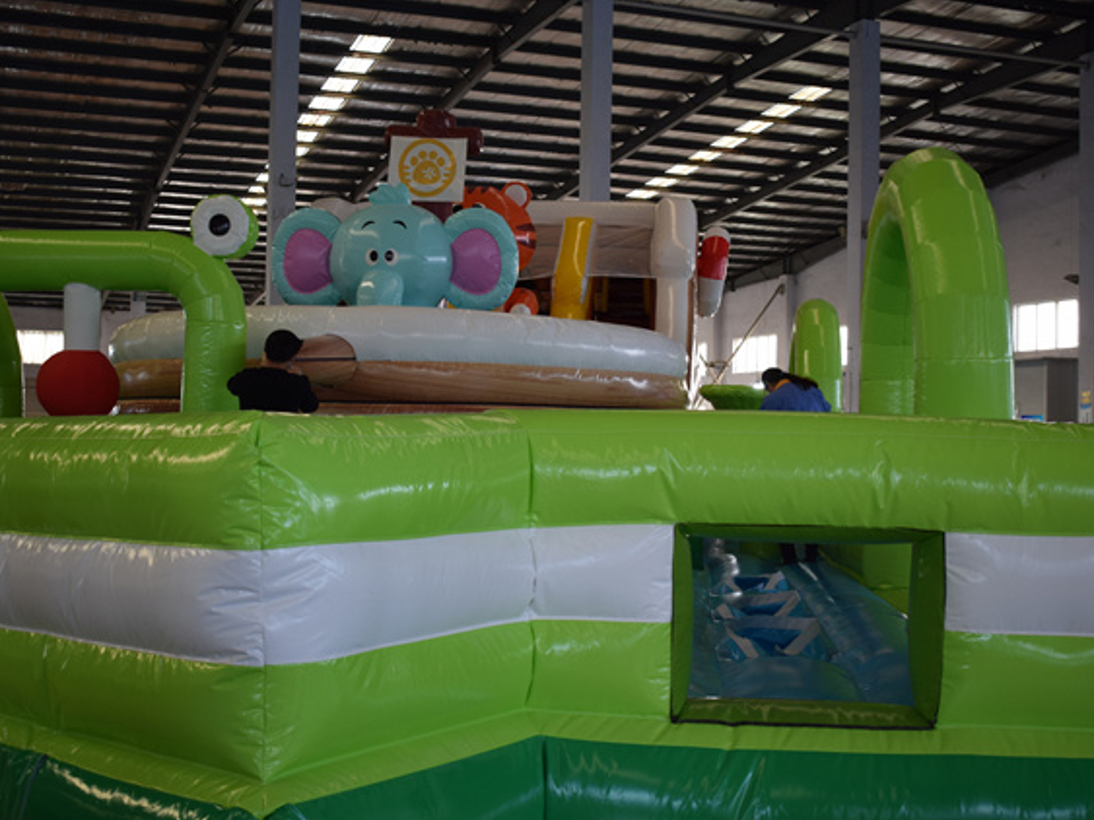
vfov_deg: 30.5
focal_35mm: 48
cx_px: 554
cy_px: 408
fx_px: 1502
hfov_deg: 40.0
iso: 400
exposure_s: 1/80
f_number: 4.5
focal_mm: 29
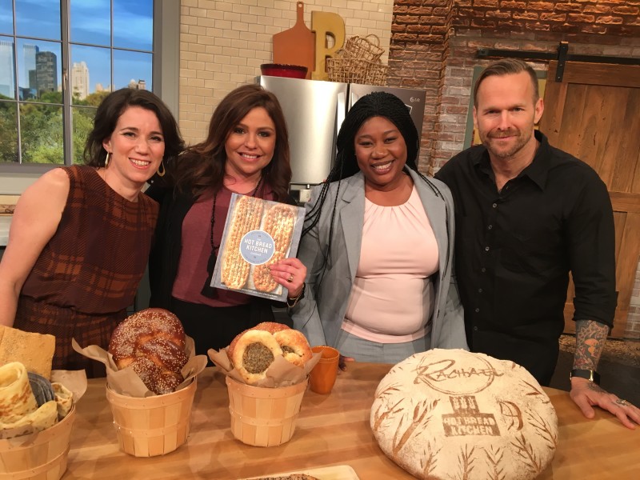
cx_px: 320
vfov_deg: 48.2
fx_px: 536
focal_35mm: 29
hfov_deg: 61.7
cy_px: 240
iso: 64
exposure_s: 1/30
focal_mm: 4.15
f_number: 2.2
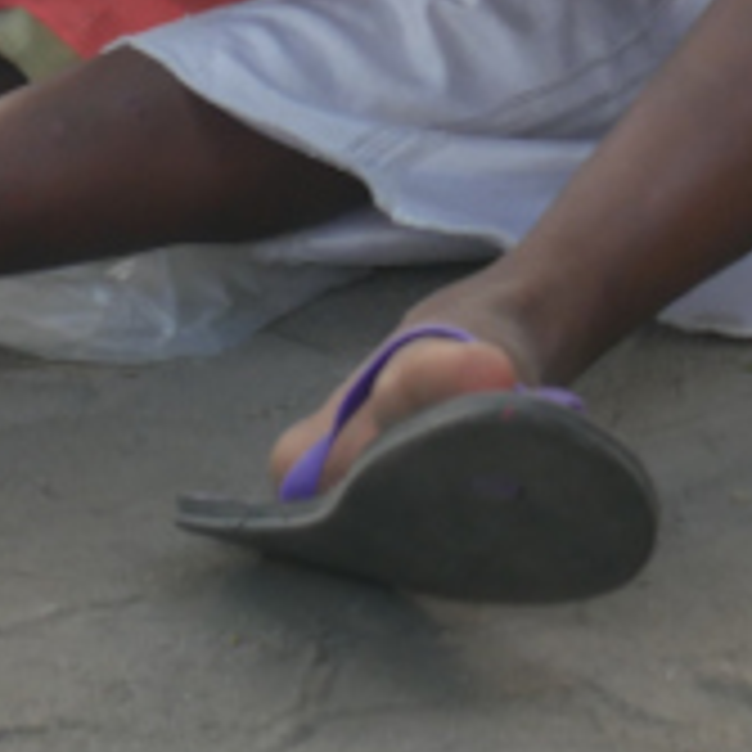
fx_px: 6366
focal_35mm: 259
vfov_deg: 6.7
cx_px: 77
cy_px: -421
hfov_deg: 6.7
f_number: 5.4
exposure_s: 1/80
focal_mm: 34
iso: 640
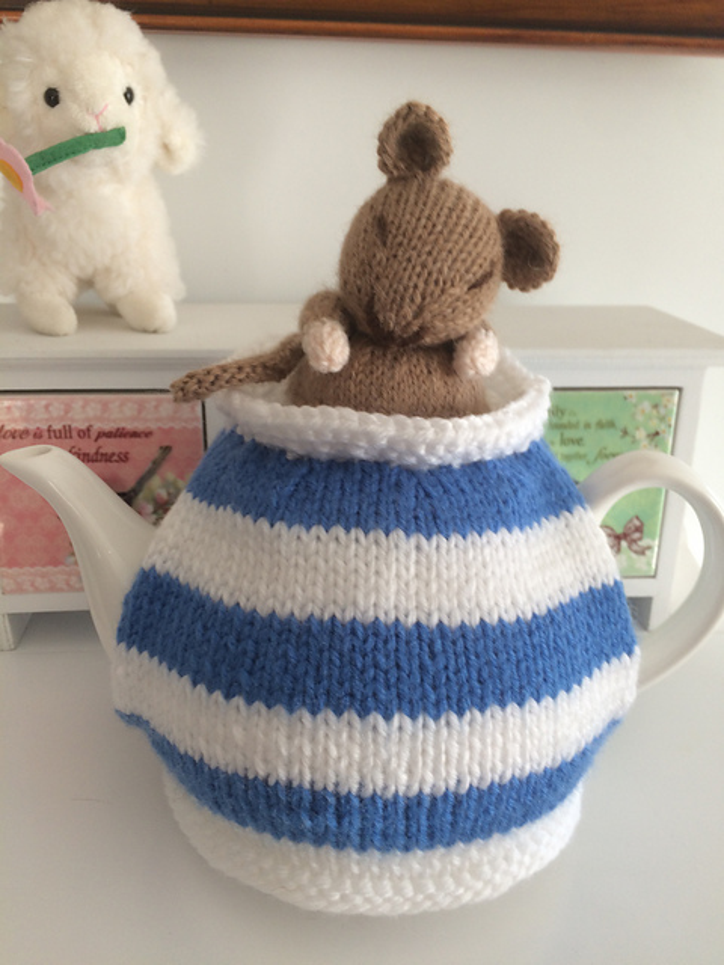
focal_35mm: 29
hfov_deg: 48.2
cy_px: 482
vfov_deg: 61.7
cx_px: 362
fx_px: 809
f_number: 2.2
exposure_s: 1/100
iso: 40
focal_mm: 4.15
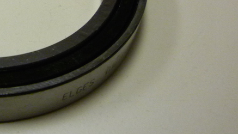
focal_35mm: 74
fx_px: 467
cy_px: -1
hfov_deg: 26.7
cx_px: -10
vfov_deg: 16.0
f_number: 3.3
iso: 320
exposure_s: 1/30
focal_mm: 5.2
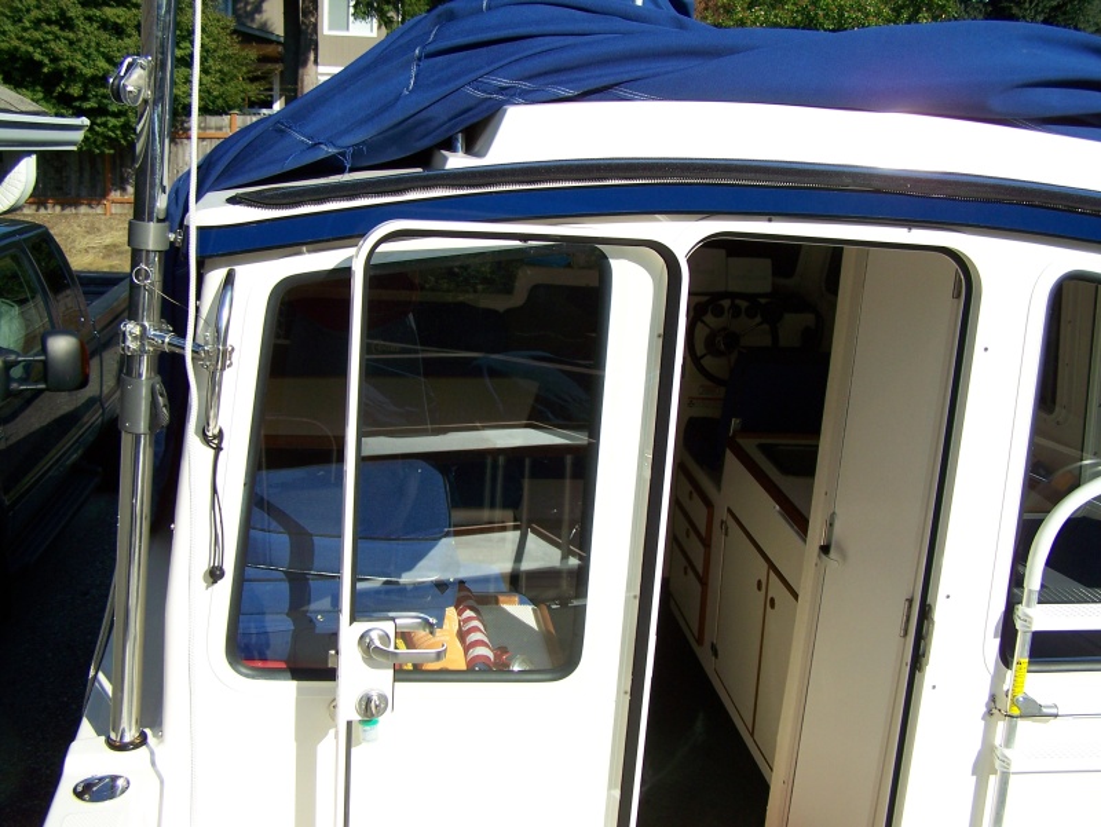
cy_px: 414
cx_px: 550
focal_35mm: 38
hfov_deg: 49.0
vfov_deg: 37.8
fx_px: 1209
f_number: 4
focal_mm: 6.3
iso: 80
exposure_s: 1/1000
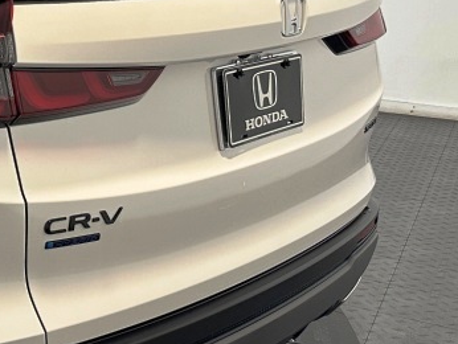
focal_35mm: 71
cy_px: 157
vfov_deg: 20.7
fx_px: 940
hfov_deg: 23.9
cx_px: -143
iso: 200
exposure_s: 1/60
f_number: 1.78
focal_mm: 6.86
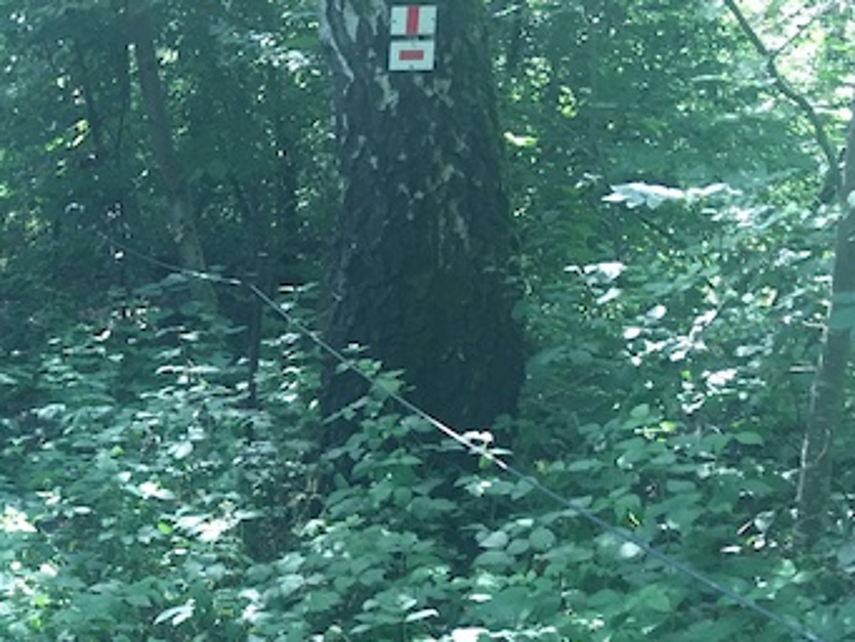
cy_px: 411
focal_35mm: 68
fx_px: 1680
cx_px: -88
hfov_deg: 26.3
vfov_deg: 21.6
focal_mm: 4.15
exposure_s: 1/33
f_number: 2.2
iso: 50
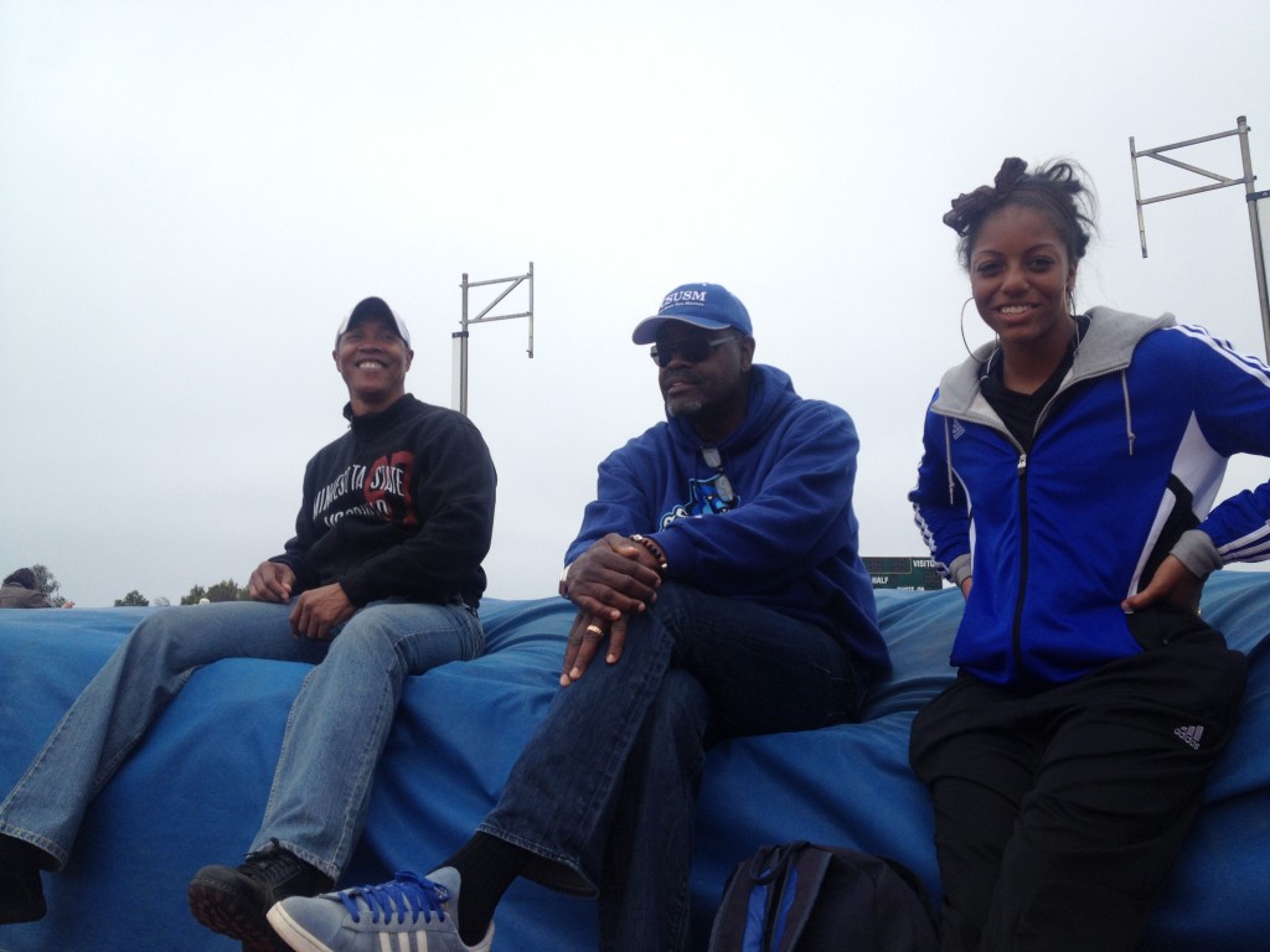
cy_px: 476
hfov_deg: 52.6
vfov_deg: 40.7
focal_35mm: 35
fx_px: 1284
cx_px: 635
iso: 50
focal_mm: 4.28
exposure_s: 1/1534
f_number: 2.4
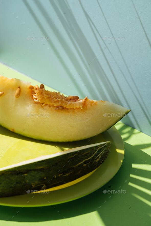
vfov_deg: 19.5
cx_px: 76
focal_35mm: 105
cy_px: 113
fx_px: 660
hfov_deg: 13.1
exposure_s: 1/500
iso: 200
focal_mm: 105
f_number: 9
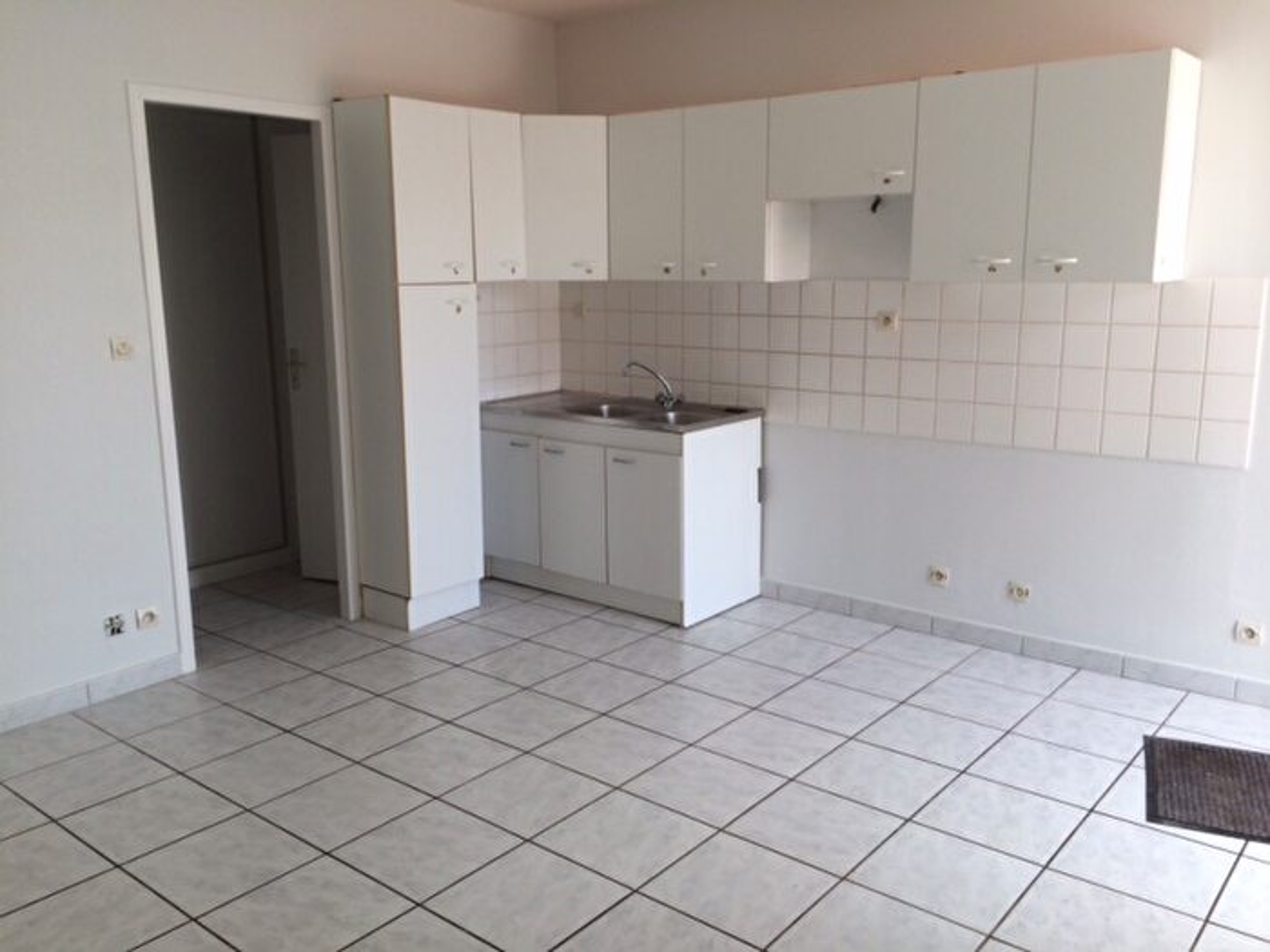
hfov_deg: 60.0
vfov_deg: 46.8
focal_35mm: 30
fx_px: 1101
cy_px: 476
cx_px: 635
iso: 40
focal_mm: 4.12
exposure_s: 1/60
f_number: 2.2
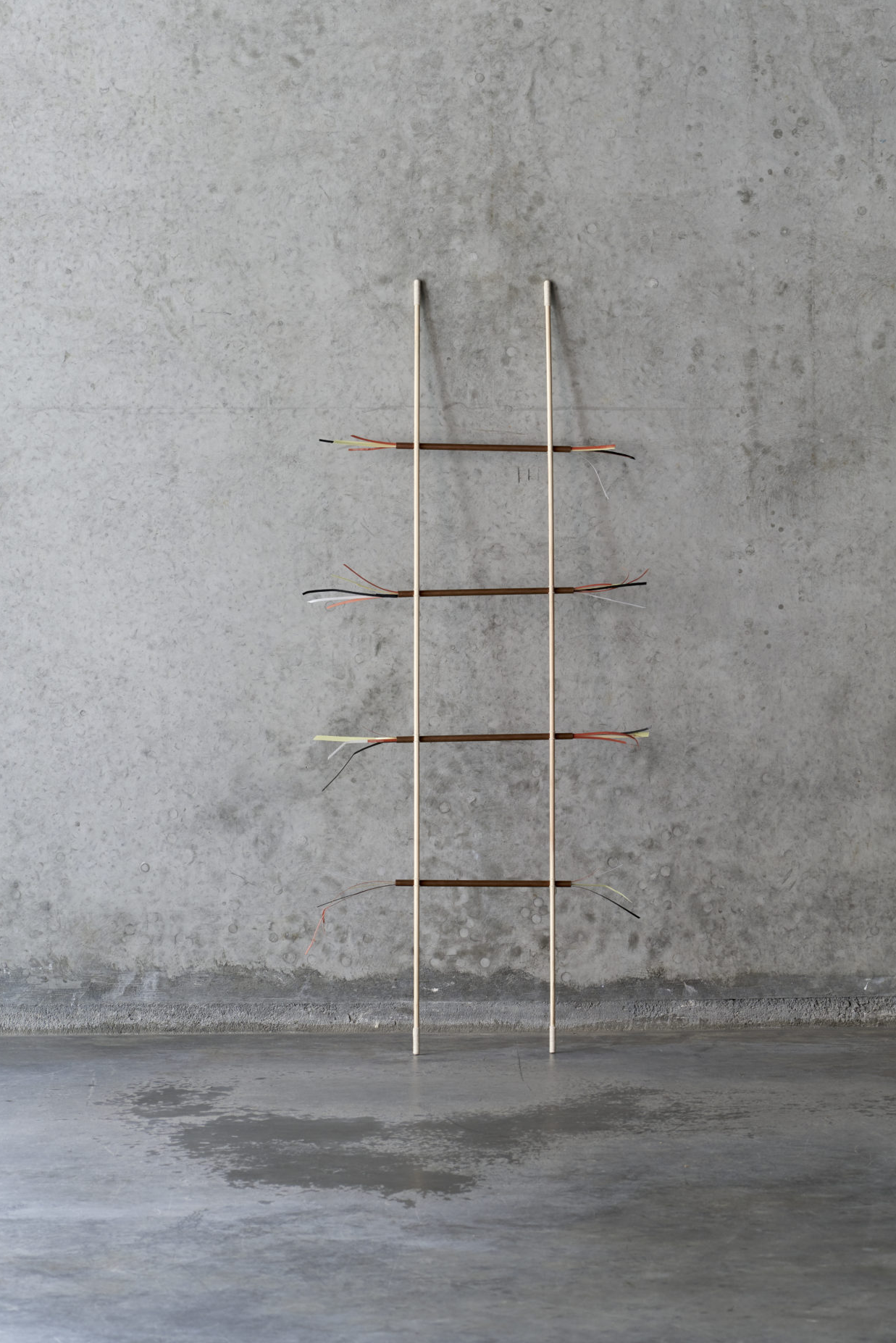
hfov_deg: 11.8
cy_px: 642
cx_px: 481
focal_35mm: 116
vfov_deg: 17.6
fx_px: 4328
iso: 200
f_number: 11
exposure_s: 1/2.5
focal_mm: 105
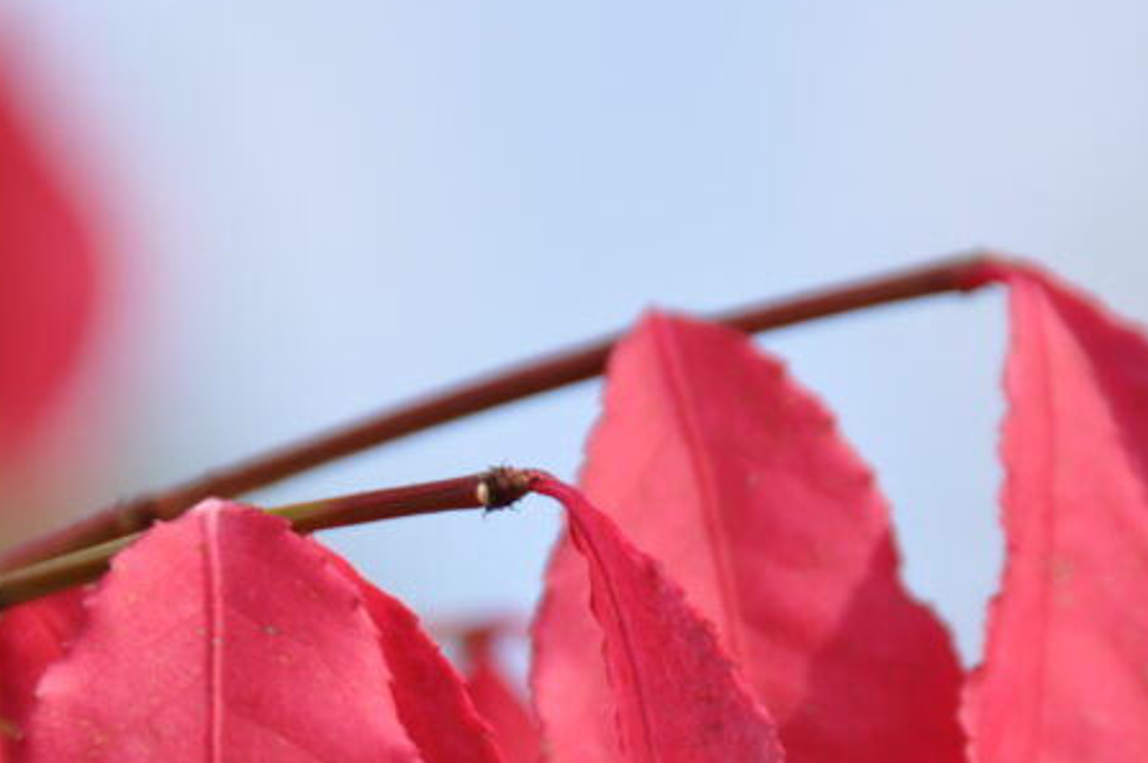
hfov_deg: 3.0
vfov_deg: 2.0
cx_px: 848
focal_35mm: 687
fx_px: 21883
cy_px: 858
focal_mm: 200
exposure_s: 1/320
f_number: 8
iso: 200
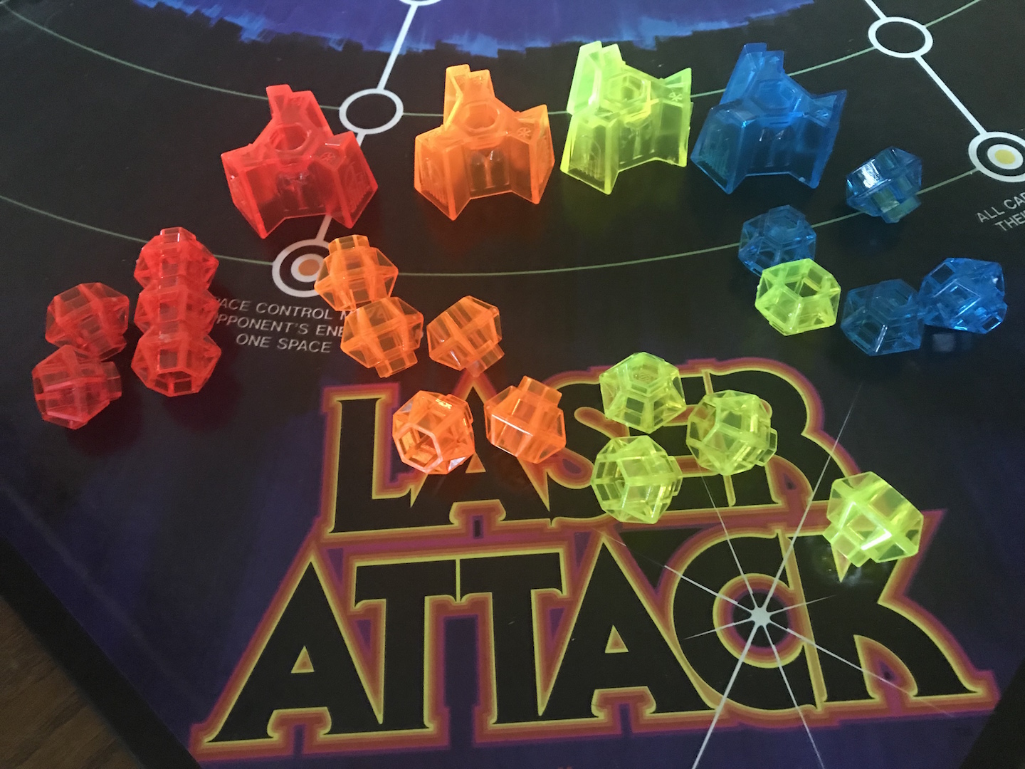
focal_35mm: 28
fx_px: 829
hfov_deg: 63.4
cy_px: 384
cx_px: 512
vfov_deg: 49.7
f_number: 1.8
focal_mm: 3.99
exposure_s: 1/4
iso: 100
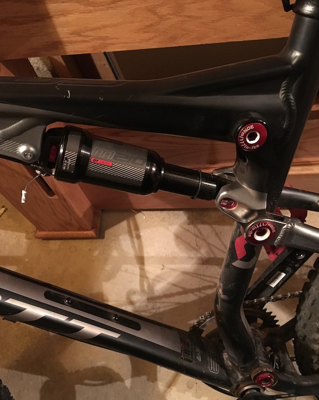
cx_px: 162
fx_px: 378
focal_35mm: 32
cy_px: 203
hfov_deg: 45.8
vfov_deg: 55.7
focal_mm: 4.15
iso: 500
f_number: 2.2
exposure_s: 1/15
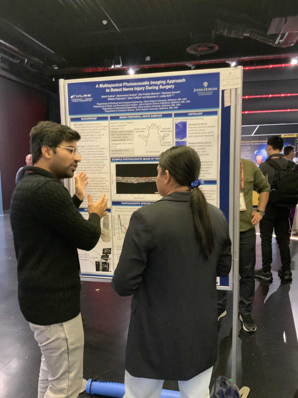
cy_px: 199
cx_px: 149
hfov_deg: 48.2
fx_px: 333
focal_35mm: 29
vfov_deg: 61.7
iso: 320
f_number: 1.8
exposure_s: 1/38
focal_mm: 3
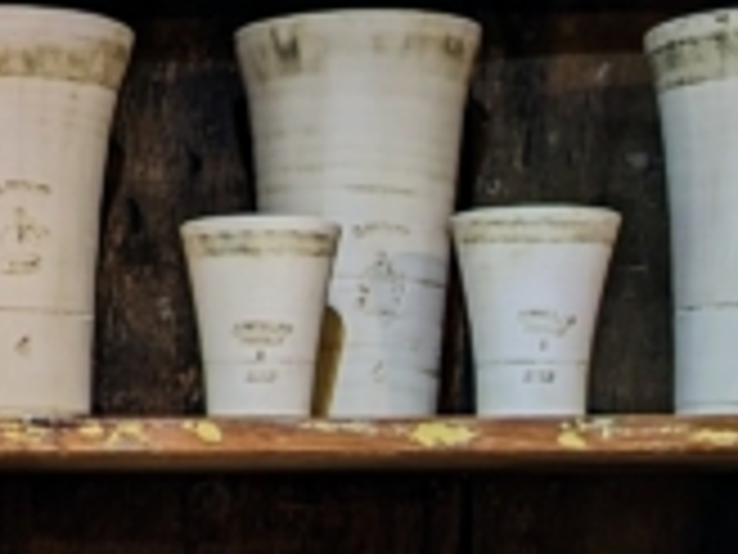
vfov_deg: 9.6
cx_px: 81
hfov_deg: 13.1
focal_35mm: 150
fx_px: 3198
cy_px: 854
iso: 88
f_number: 1.85
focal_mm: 6.81
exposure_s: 1/120
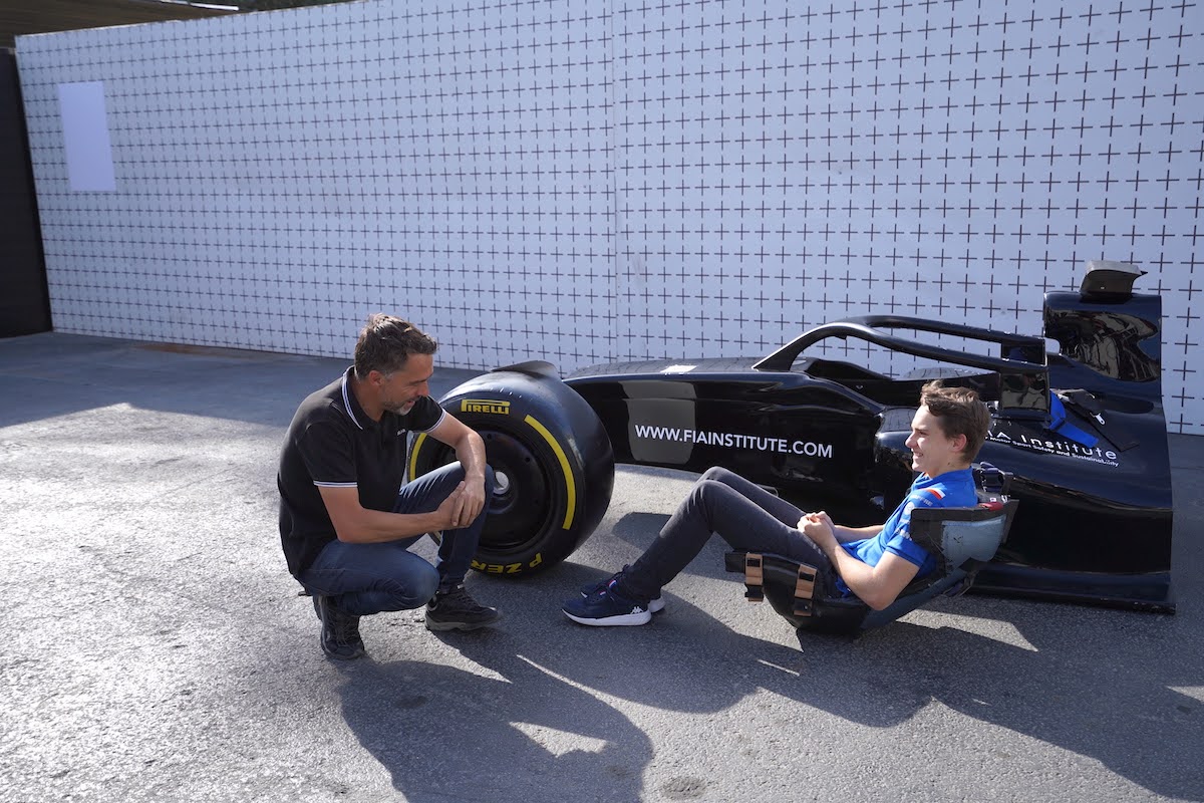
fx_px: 1170
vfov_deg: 37.9
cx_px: 602
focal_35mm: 35
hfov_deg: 54.4
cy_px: 402
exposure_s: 1/320
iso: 100
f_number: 4.5
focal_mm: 35
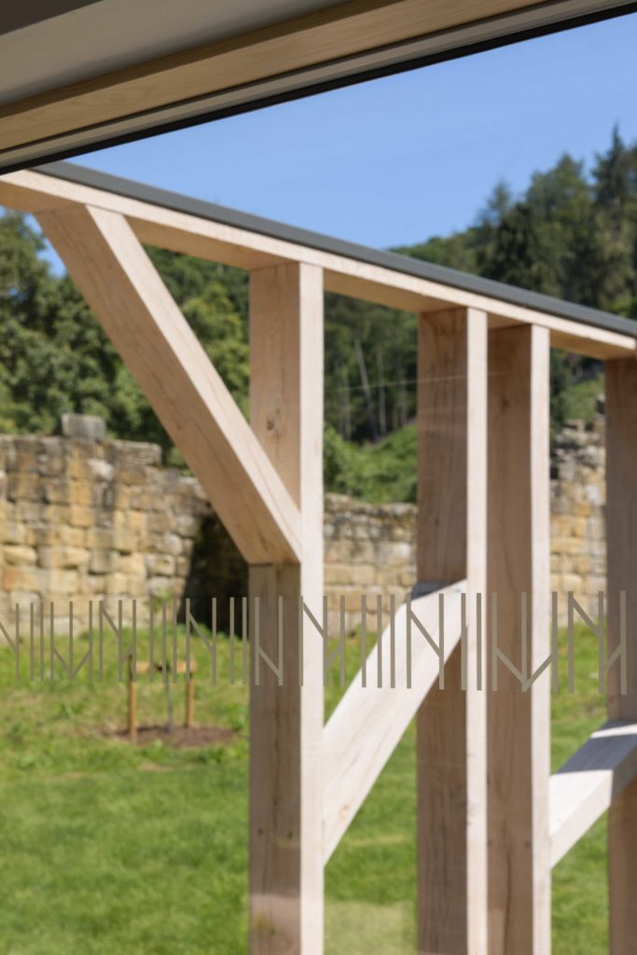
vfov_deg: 31.0
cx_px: 318
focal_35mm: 65
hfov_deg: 20.9
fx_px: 1724
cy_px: 478
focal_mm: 65
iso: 125
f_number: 11
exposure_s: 1/160
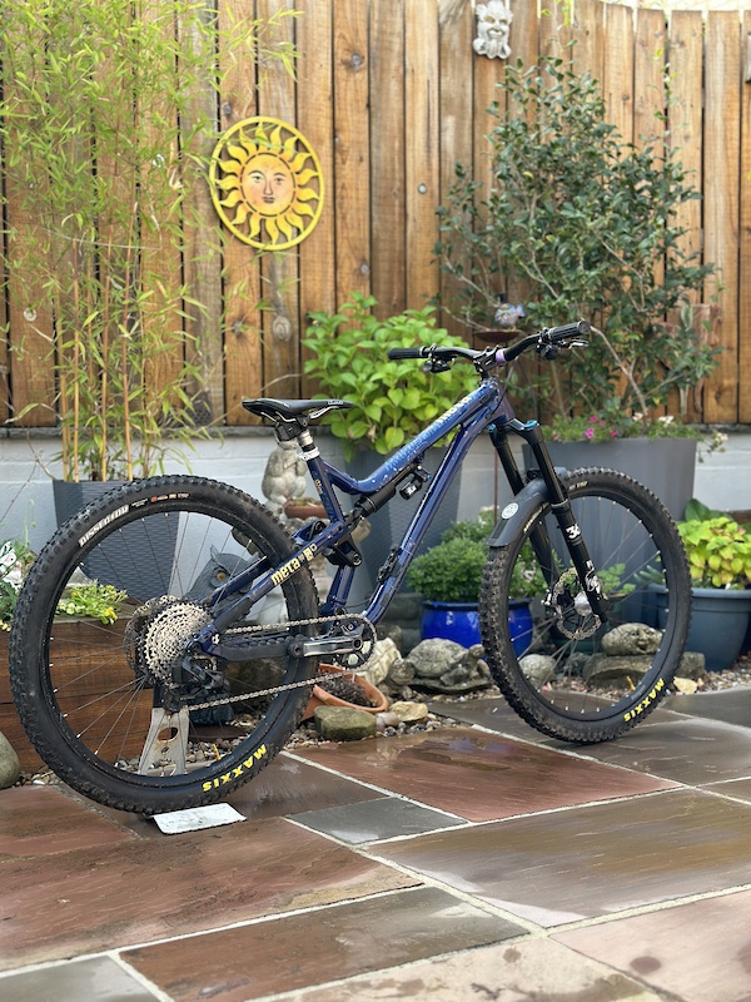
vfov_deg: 39.7
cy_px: 501
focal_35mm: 48
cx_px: 376
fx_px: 1388
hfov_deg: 30.3
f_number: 1.78
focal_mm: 6.86
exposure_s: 1/340
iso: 80
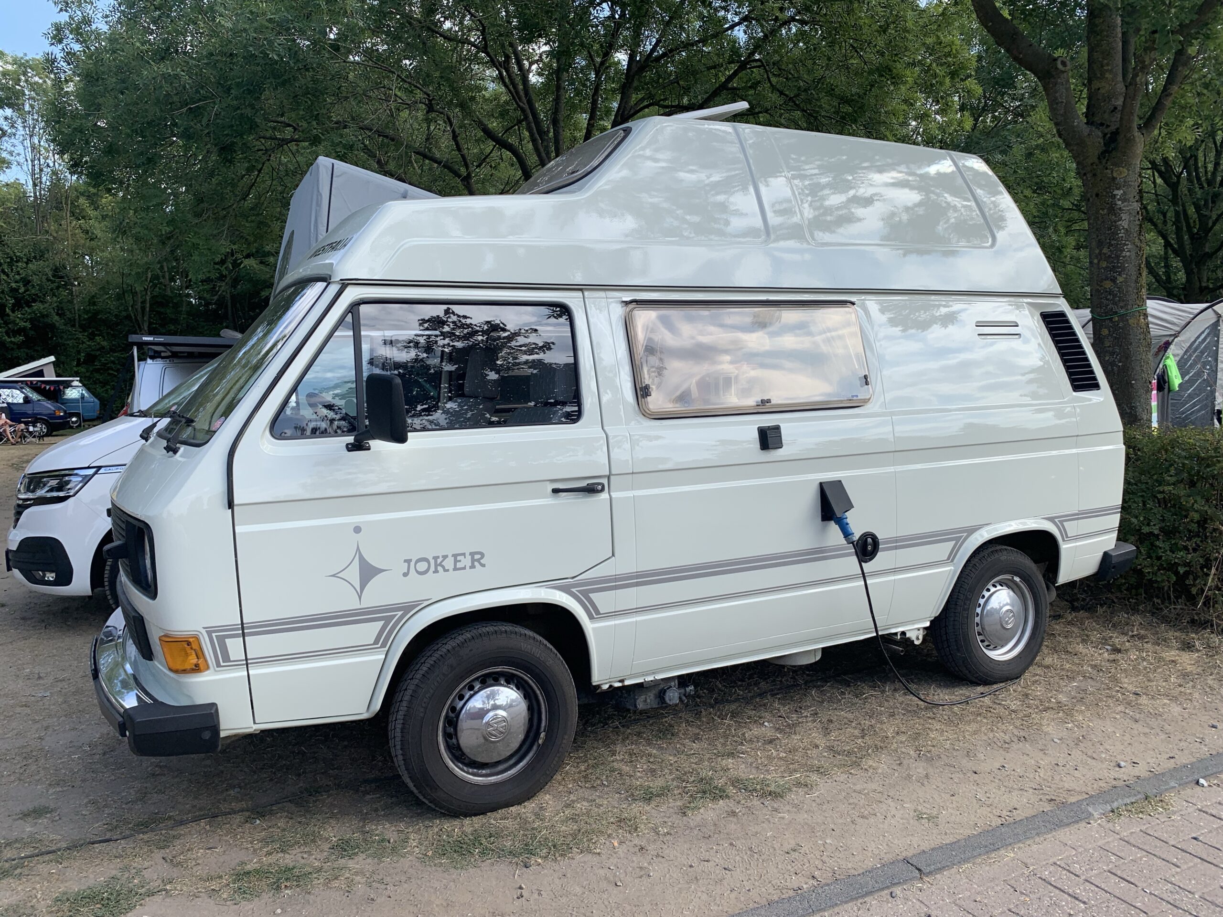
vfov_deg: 53.1
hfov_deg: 67.3
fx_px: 919
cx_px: 612
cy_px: 458
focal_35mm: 26
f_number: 1.8
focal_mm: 4.25
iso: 25
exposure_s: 1/1054
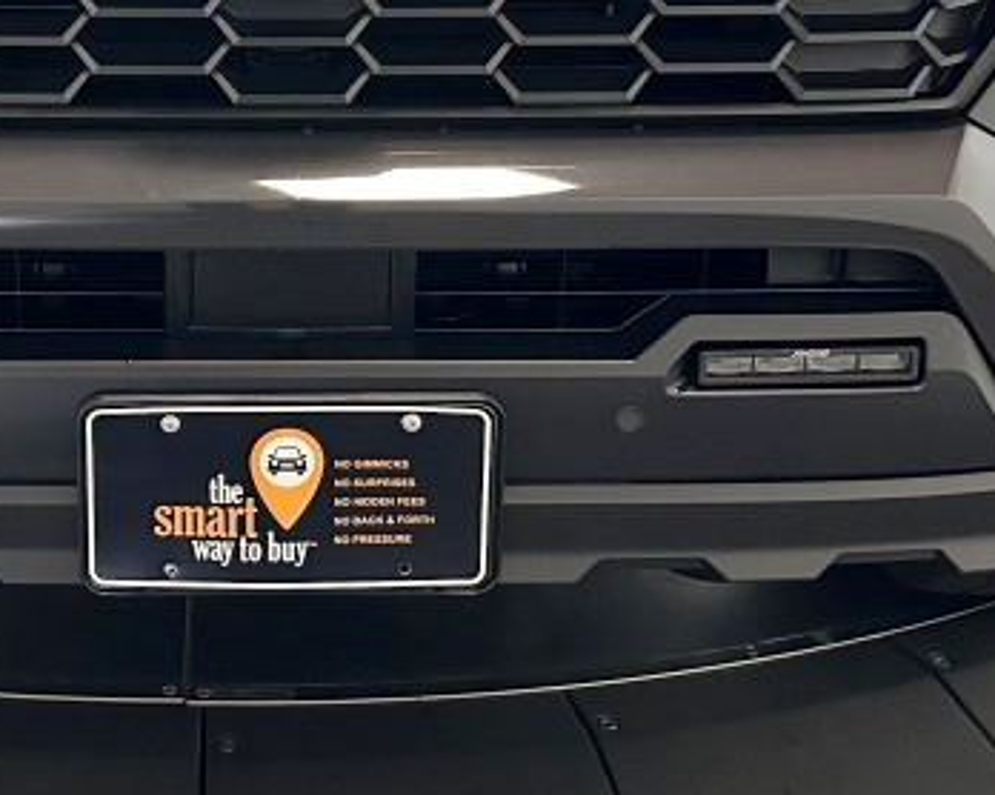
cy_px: -3
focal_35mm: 69
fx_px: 2031
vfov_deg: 21.4
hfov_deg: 27.0
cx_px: 209
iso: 640
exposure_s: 1/60
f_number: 1.78
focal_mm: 6.86
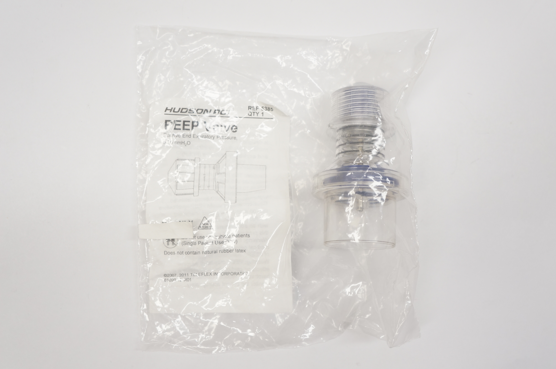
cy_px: 184
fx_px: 509
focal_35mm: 33
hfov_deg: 57.3
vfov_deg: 39.9
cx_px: 278
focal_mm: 22
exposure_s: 1/100
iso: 400
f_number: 5.6
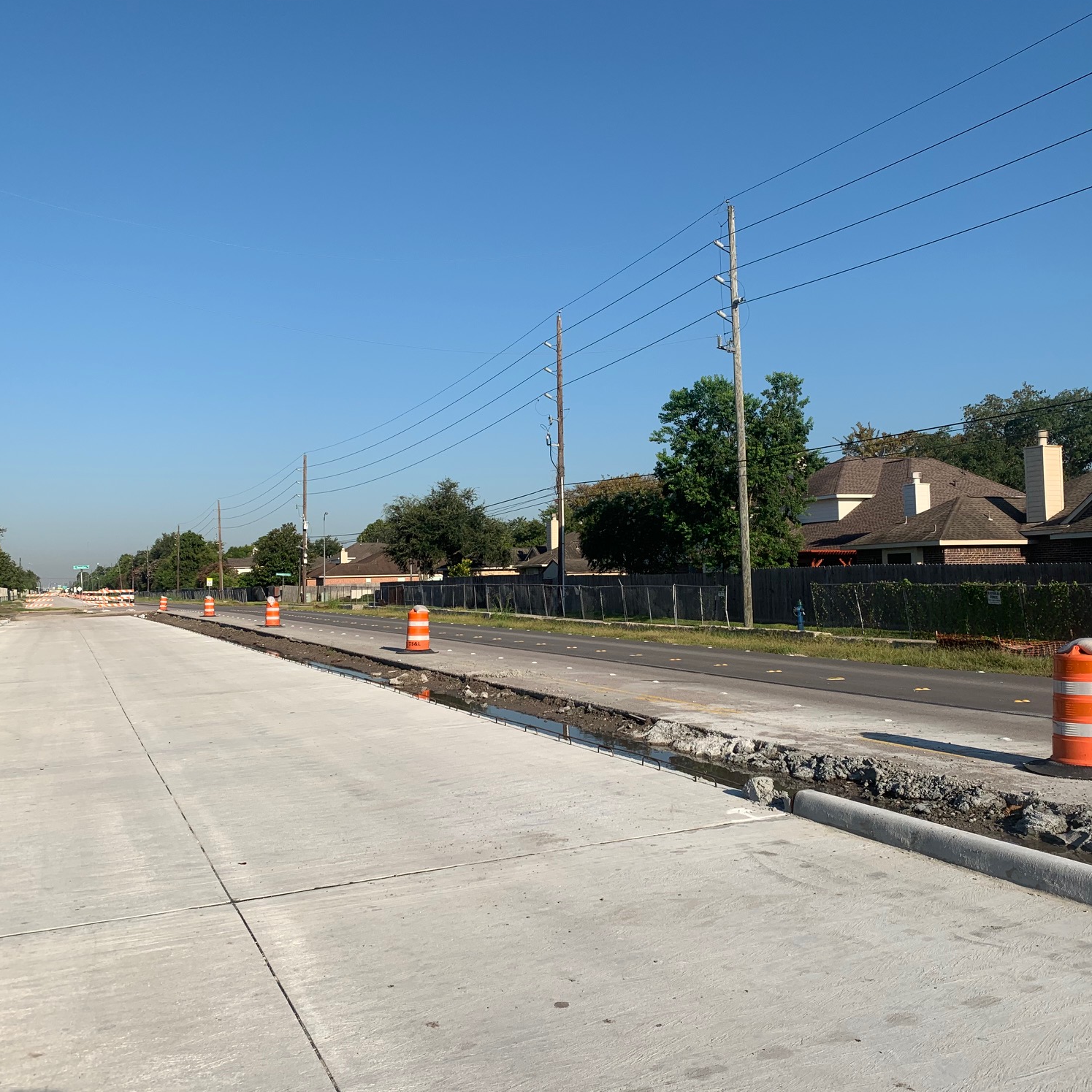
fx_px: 1106
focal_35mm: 31
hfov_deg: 52.5
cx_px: 571
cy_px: 541
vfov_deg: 52.5
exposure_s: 1/2994
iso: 25
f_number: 1.8
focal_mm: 4.25
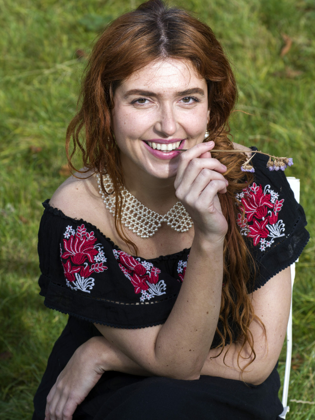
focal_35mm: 136
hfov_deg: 10.9
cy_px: 196
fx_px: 1650
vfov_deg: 14.5
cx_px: 165
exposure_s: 1/180
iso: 100
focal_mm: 75
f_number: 5.6
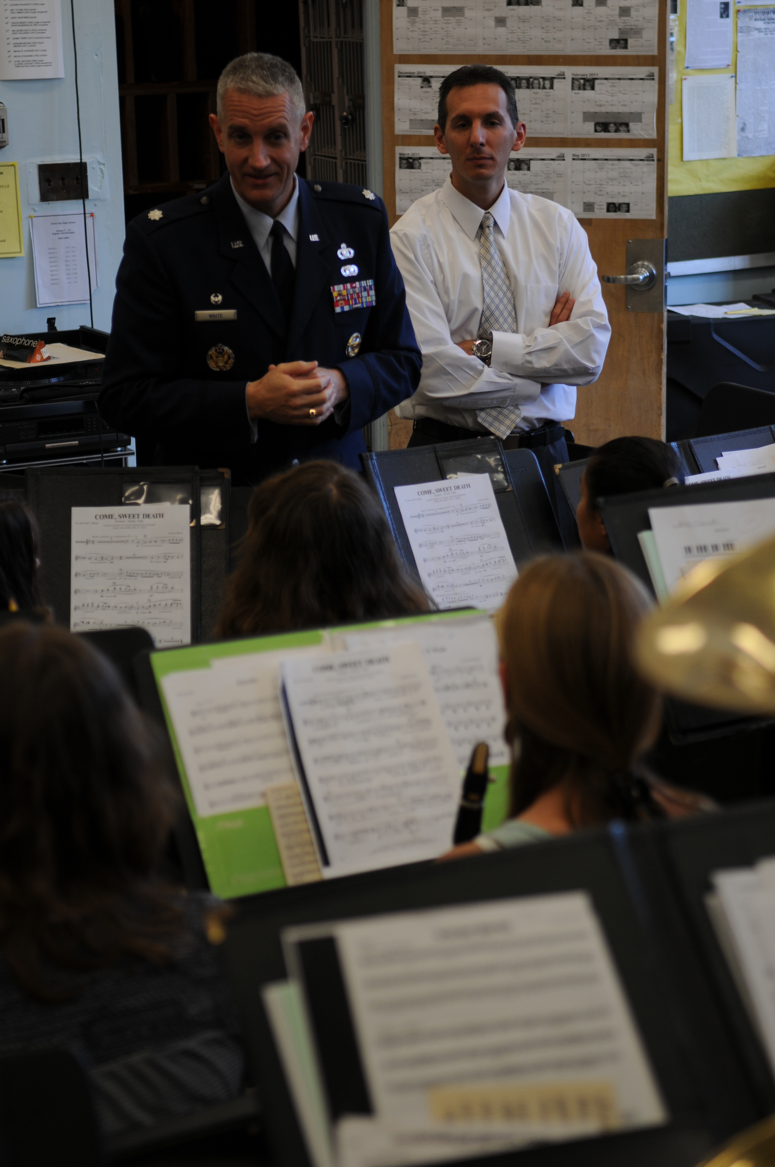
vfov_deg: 24.6
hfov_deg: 16.5
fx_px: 2671
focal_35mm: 82
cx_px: 388
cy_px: 584
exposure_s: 1/100
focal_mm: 55
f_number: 3.5
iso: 200
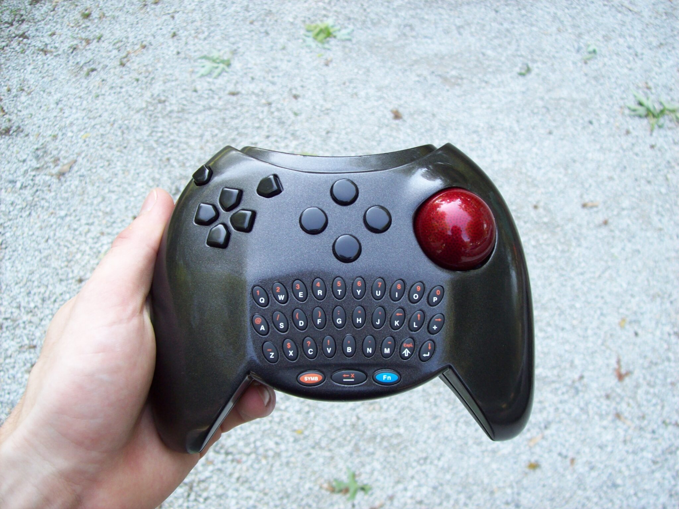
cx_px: 340
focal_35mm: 36
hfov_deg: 51.4
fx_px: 706
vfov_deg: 39.6
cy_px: 254
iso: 80
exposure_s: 1/83.3
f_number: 2.7
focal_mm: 6
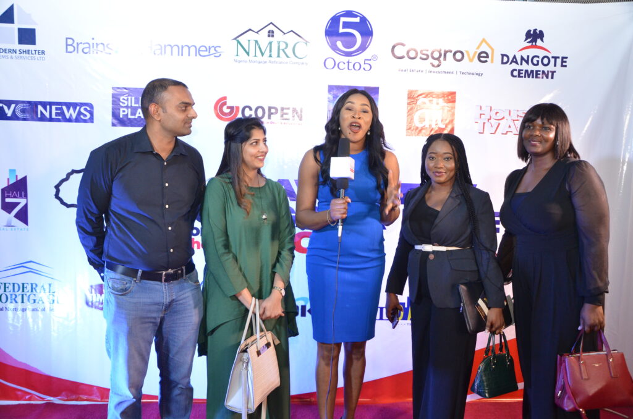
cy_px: 210
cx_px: 316
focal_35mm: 33
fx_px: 579
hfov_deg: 57.3
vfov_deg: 39.8
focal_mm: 22
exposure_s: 1/100
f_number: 3.8
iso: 1600
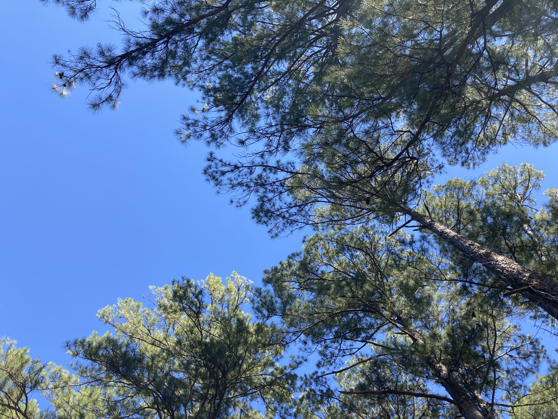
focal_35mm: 28
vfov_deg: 49.7
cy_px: 210
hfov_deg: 63.4
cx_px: 279
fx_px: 451
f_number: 1.8
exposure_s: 1/565
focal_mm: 3.99
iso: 20
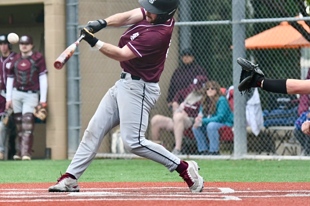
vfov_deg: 5.4
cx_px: 109
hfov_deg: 8.1
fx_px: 2187
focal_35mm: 254
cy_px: 89
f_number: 2.8
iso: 1100
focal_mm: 130
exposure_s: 1/6400
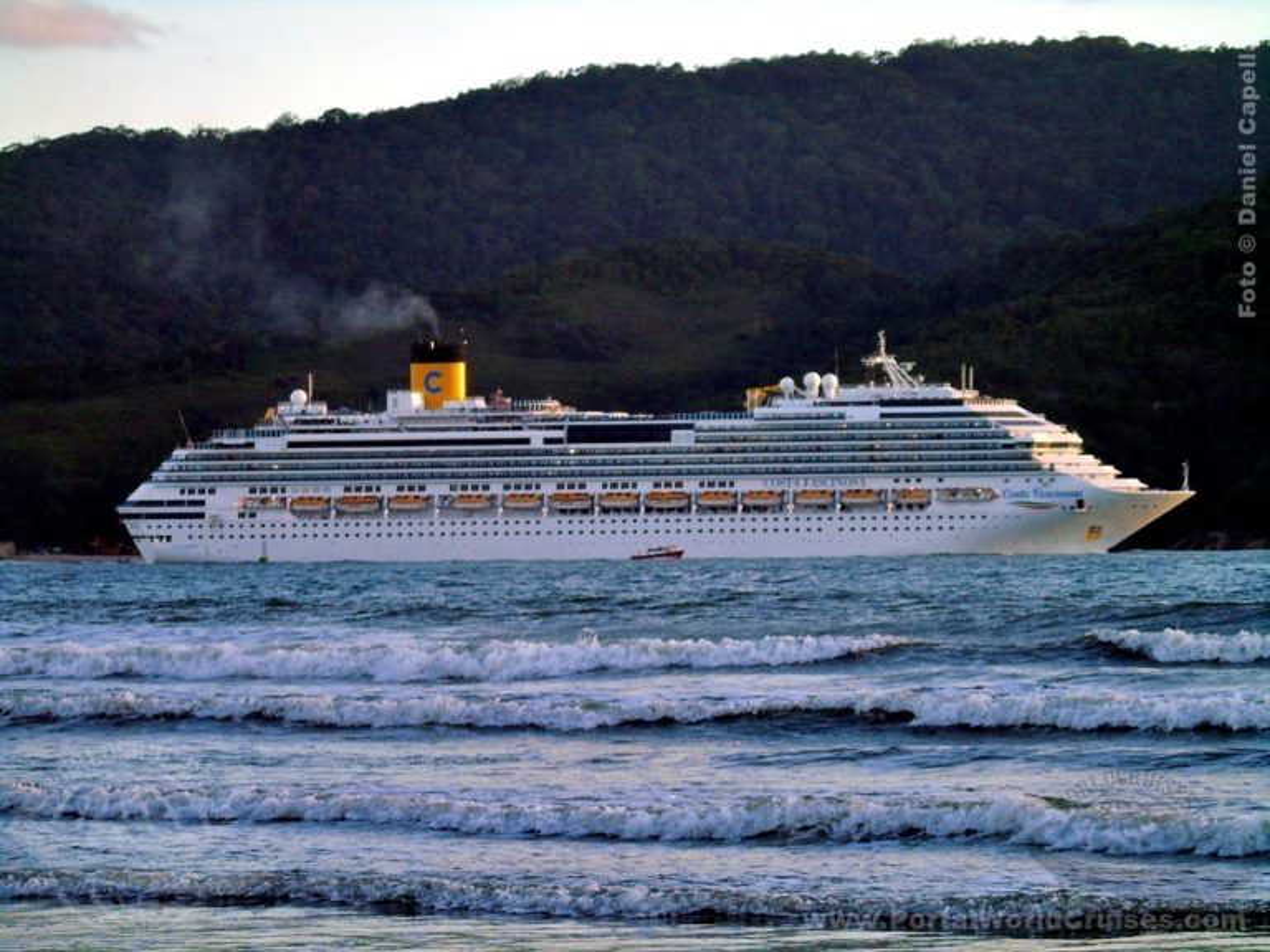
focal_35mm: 212
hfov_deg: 9.3
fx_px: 7778
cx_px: 635
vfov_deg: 7.0
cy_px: 476
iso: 80
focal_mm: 38
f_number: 4.7
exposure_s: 1/125
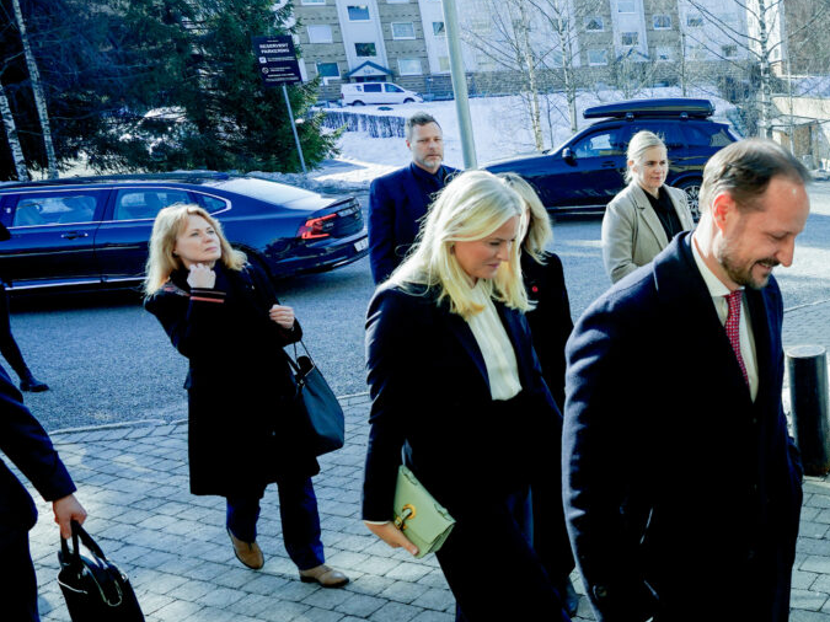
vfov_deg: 40.6
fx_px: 839
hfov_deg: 42.8
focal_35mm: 35
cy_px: 356
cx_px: 885
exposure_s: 1/400
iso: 100
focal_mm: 16
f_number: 4
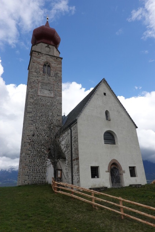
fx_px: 155
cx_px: 78
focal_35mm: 24
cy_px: 116
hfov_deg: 53.2
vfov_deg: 73.7
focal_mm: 9
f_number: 5
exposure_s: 1/1000
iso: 250
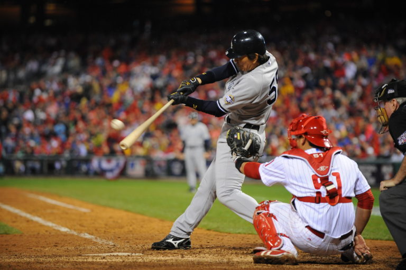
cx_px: 203
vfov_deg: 6.9
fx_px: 2254
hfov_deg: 10.3
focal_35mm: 200
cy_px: 135
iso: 2500
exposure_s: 1/1250
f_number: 3.2
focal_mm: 200
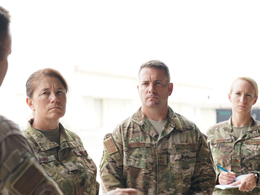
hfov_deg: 17.3
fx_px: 856
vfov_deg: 13.0
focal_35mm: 114
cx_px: 133
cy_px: 144
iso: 100
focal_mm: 70
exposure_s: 1/125
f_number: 4.5
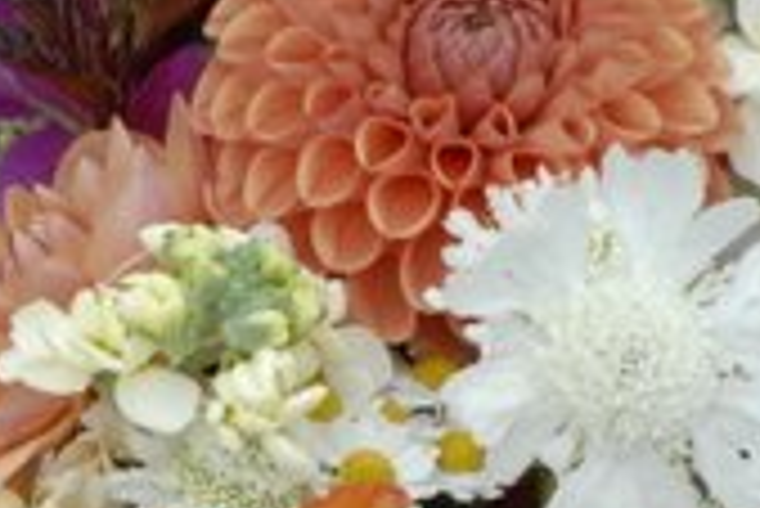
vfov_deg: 3.8
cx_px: -351
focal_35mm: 356
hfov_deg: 5.7
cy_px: 1124
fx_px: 7522
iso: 1250
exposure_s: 1/640
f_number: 13
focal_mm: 50
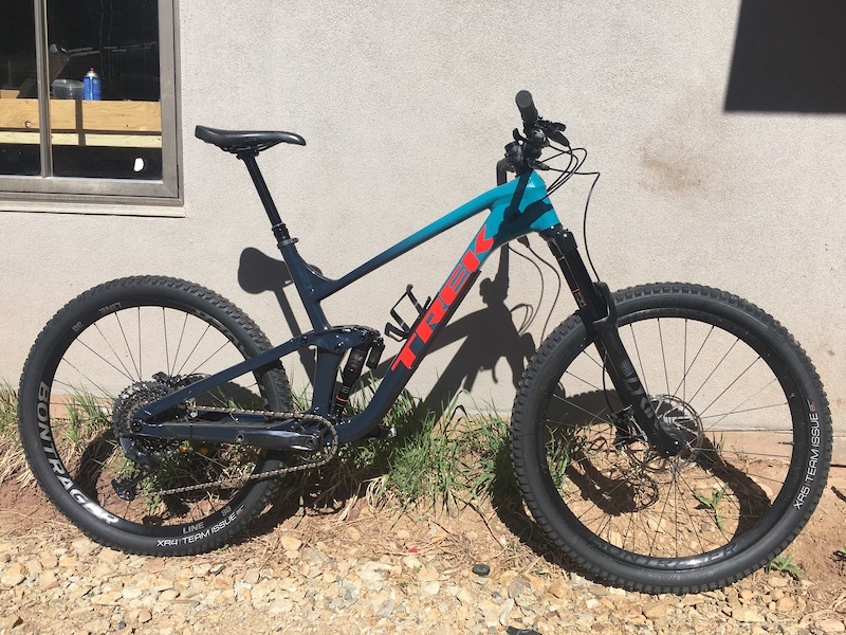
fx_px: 709
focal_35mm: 29
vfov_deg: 48.2
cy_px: 318
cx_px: 423
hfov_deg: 61.7
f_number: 2.2
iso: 25
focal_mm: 4.15
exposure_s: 1/1479
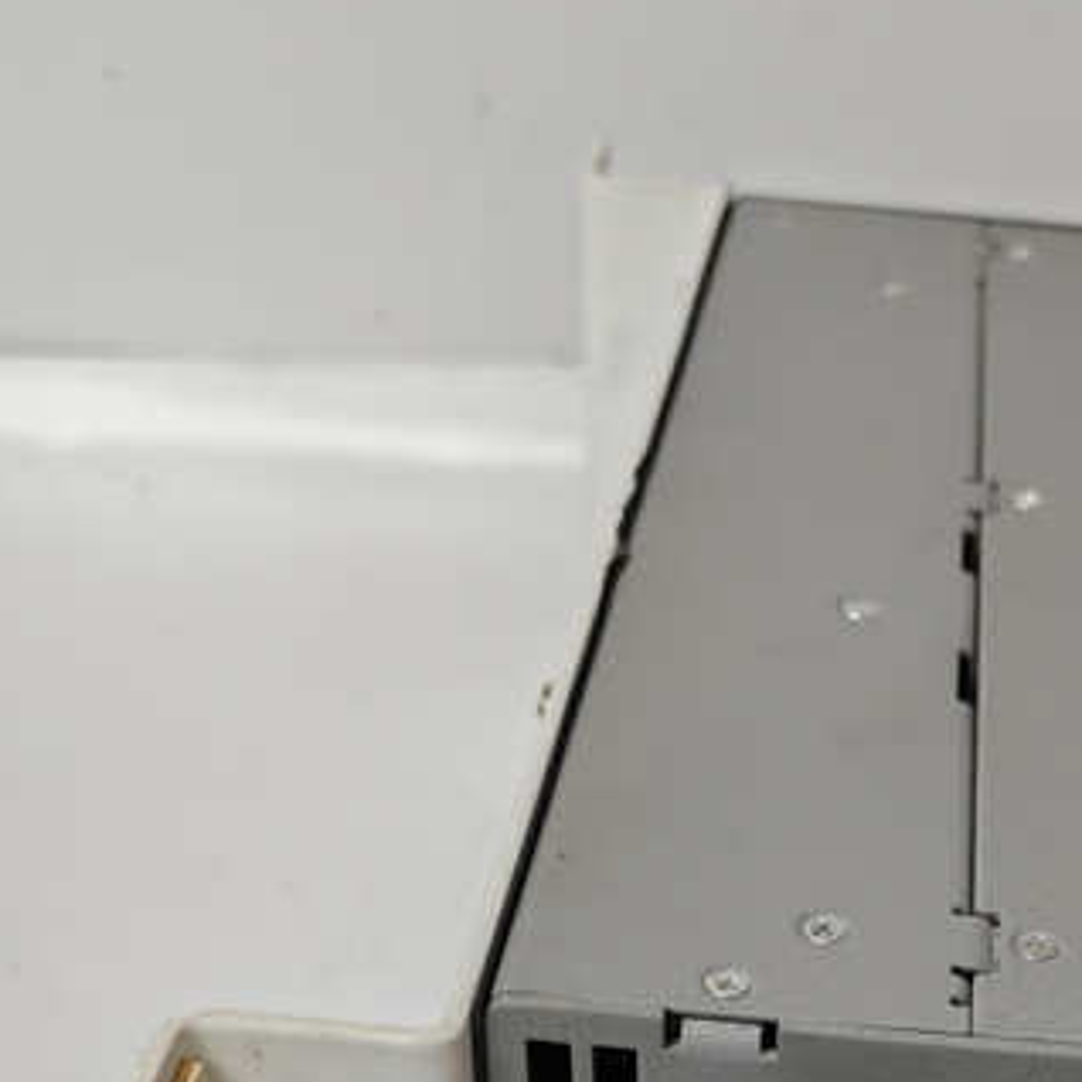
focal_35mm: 60
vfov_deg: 25.9
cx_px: 851
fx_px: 2122
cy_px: 1262
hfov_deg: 28.1
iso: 1000
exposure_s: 1/100
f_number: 1.9
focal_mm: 6.12
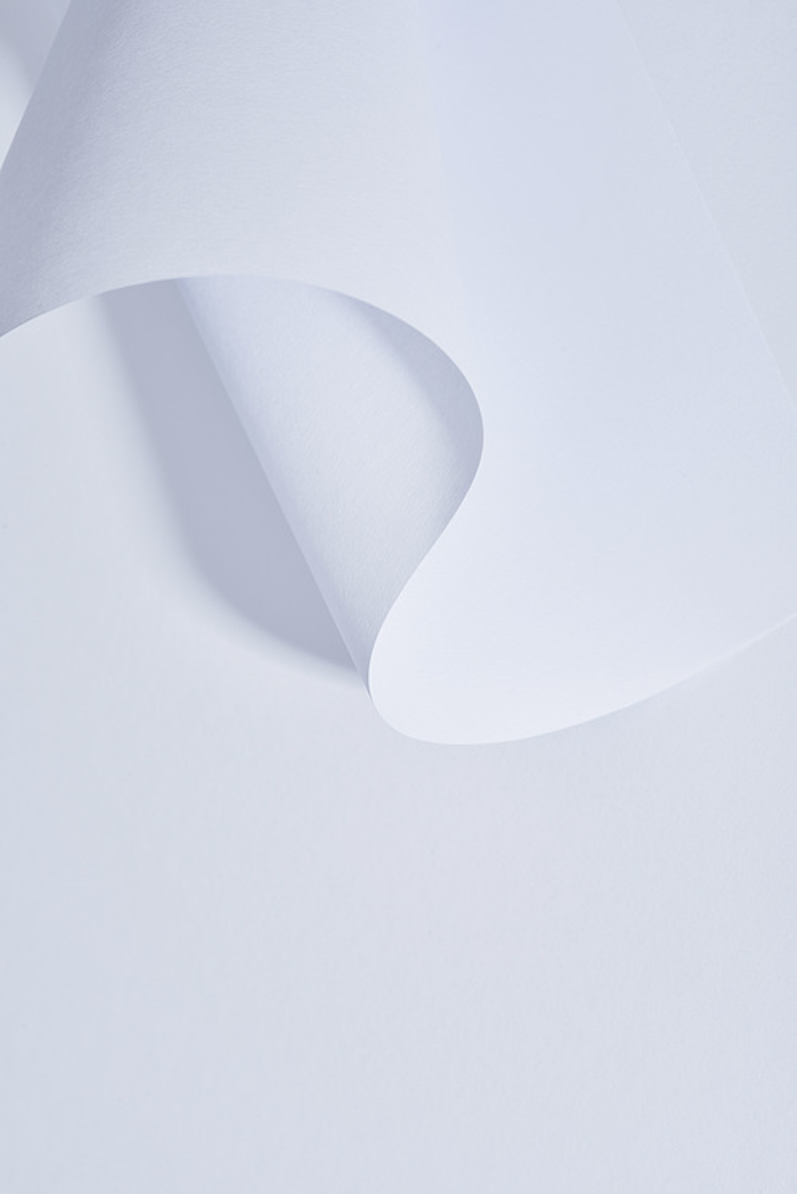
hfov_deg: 13.1
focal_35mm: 105
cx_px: 398
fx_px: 3483
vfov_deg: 19.4
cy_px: 597
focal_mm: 105
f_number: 13
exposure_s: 1/160
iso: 100
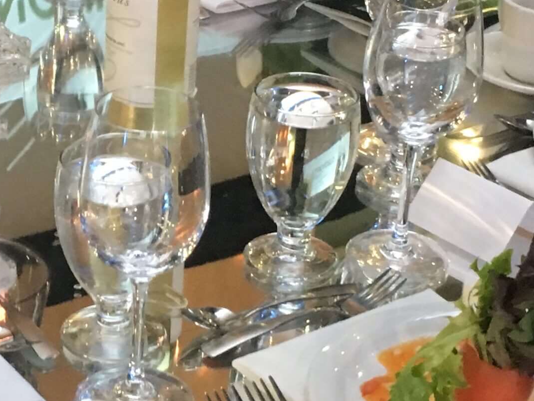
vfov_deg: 14.2
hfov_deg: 18.6
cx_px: 48
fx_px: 1604
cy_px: 198
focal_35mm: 104
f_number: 2.2
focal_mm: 4.2
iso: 200
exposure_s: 1/15
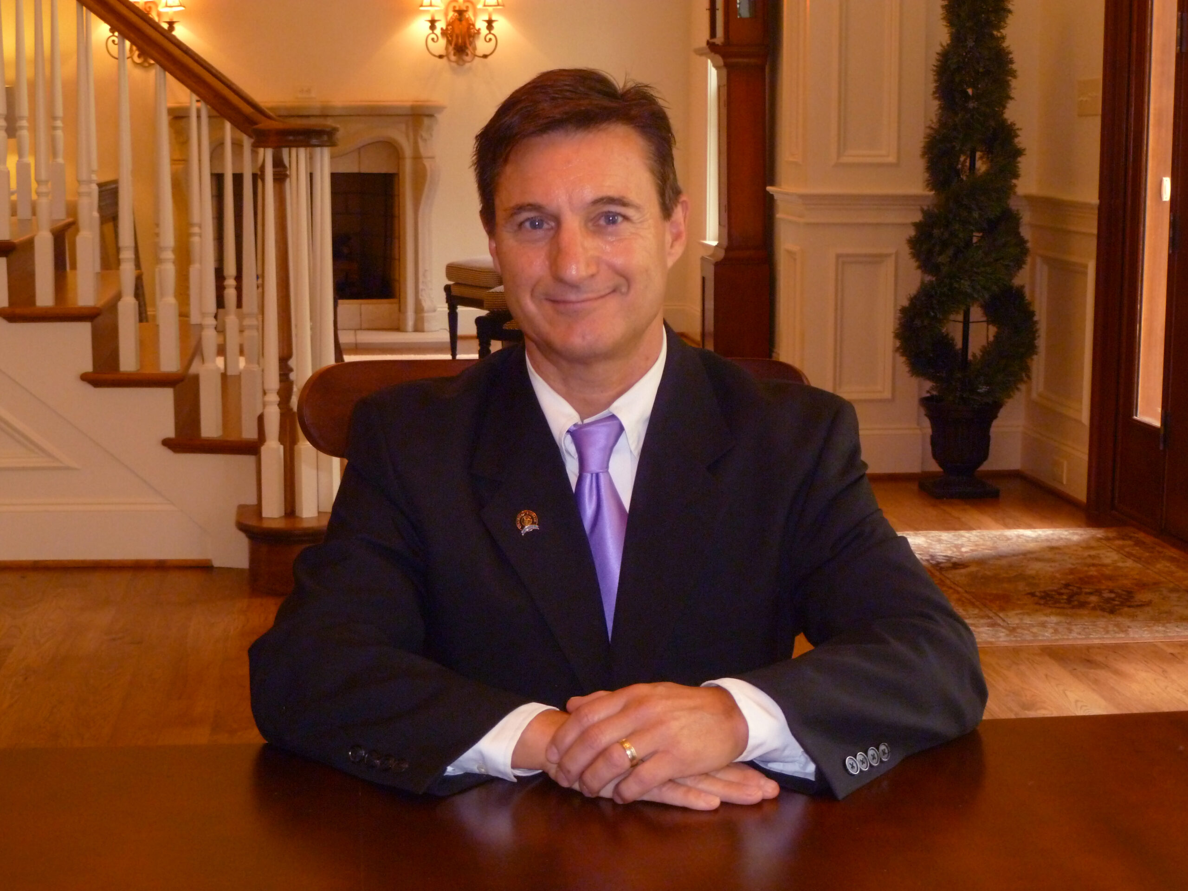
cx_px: 594
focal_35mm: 57
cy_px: 446
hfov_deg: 33.8
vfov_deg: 25.7
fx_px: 1956
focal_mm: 10.2
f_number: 4
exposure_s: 1/30
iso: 400
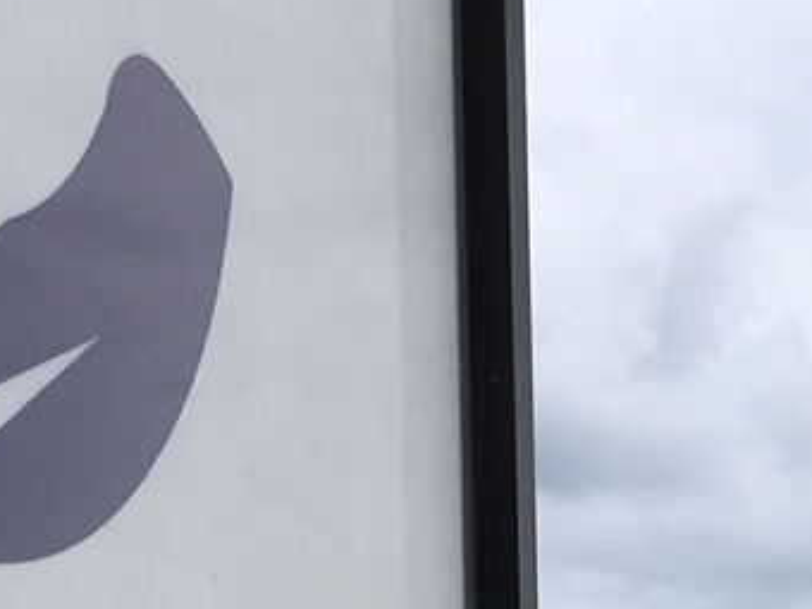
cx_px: 886
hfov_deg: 11.3
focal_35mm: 172
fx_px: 4035
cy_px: 1538
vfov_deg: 7.9
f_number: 2.2
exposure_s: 1/2481
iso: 25
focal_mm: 4.15
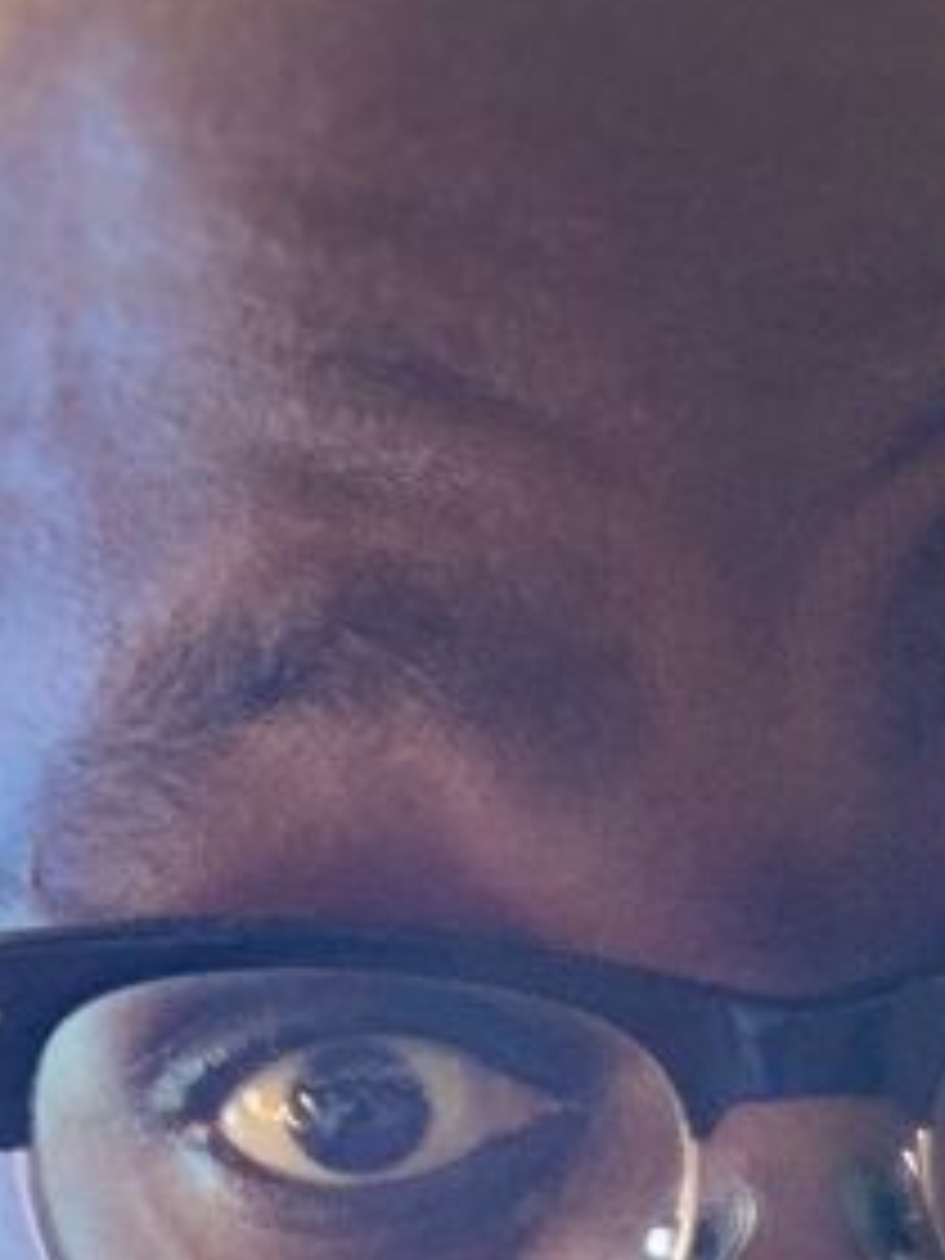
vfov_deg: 15.5
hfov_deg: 12.2
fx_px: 4259
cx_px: 1287
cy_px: 1912
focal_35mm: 117
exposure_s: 1/60
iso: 200
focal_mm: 2.87
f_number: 2.2
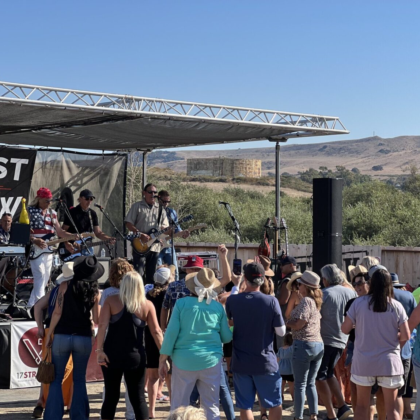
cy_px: 210
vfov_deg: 19.1
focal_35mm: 91
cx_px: 219
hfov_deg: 19.1
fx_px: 1249
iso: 32
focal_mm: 9
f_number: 2.8
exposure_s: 1/573
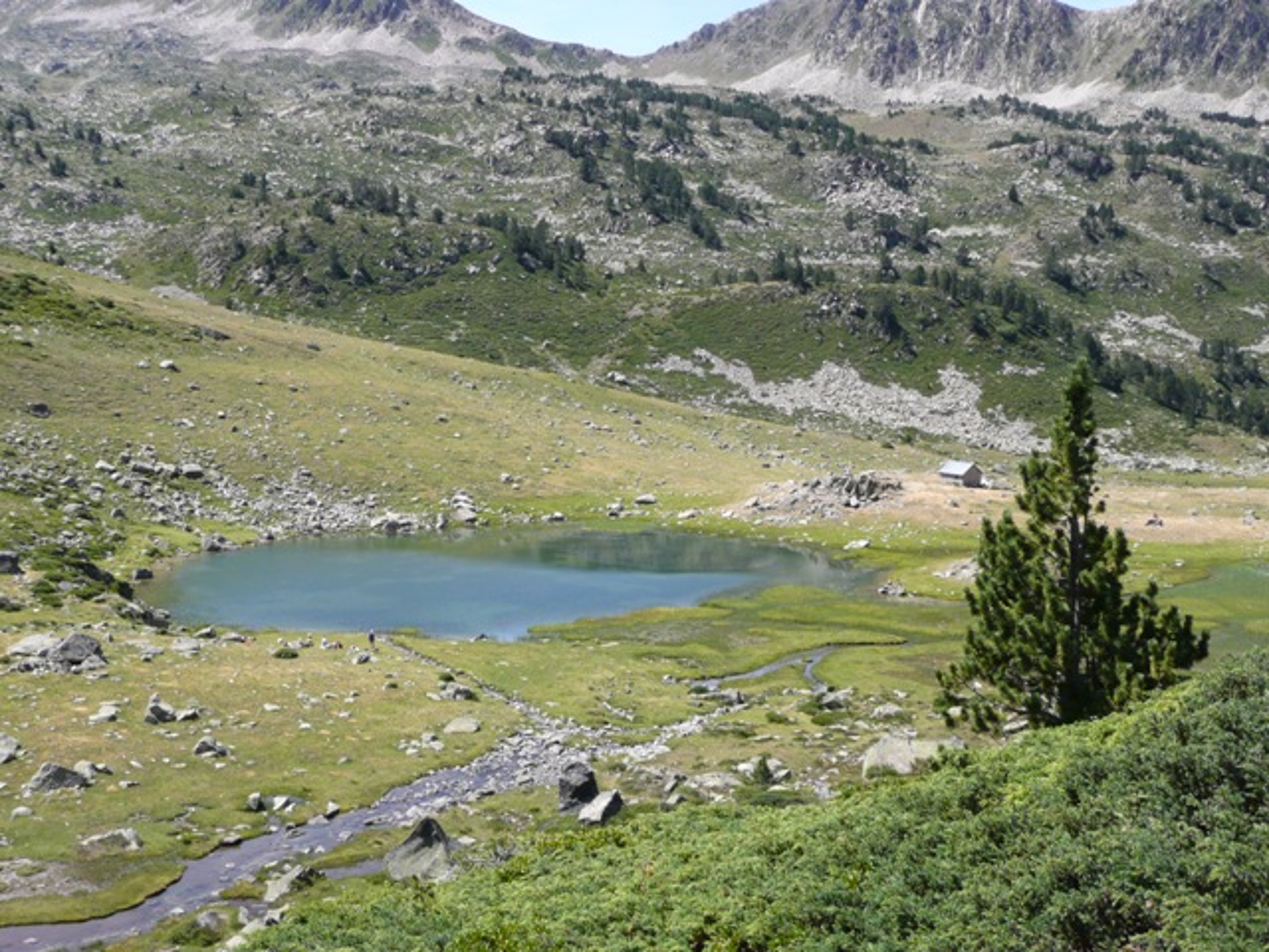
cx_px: 634
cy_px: 476
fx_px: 1833
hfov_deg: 38.2
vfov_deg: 29.1
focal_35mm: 50
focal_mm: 8.2
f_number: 4.2
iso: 100
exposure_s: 1/320
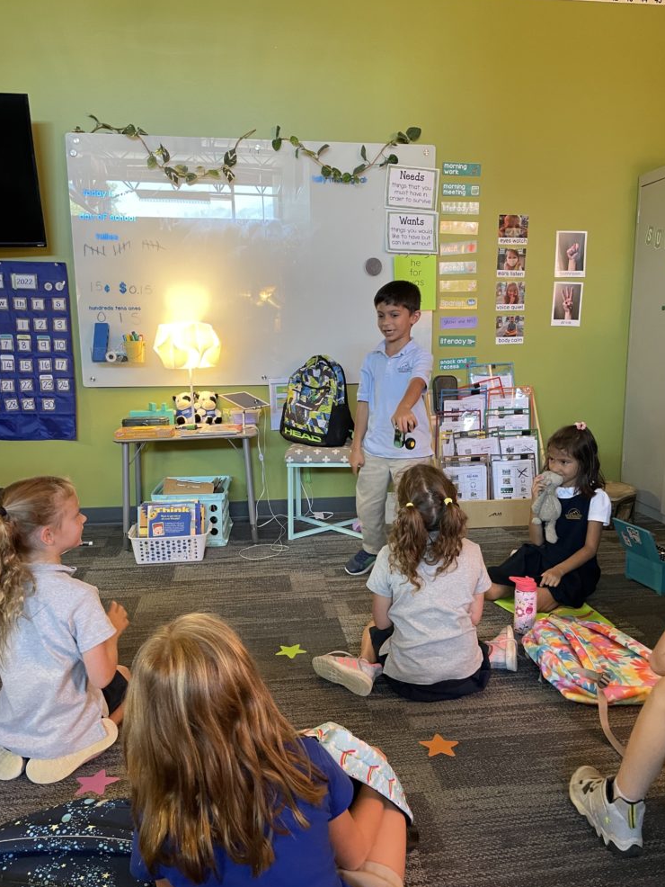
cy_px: 453
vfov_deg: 65.3
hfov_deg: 51.4
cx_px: 342
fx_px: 691
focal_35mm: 27
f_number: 1.6
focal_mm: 4.2
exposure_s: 1/60
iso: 250
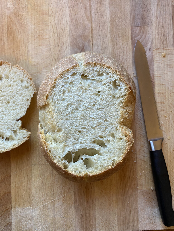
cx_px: 87
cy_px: 116
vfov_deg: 67.3
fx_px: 174
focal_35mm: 26
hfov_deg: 53.1
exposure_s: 1/60
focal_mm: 4.25
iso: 125
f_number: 1.8
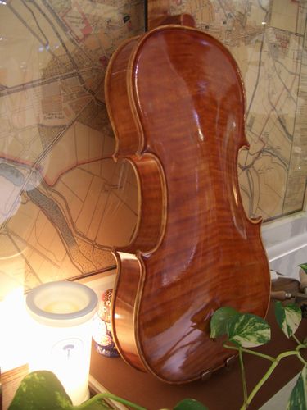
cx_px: 154
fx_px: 414
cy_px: 205
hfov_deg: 40.7
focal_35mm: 35
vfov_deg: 52.6
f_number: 2.6
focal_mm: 5.8
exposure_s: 1/10
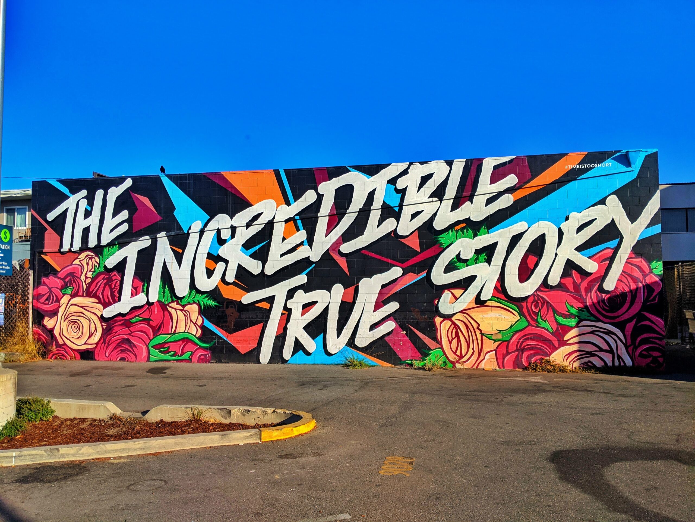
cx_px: 348
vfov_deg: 51.4
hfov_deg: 65.3
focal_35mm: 27
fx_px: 542
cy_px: 261
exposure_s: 1/3344
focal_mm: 4.44
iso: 50
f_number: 1.8
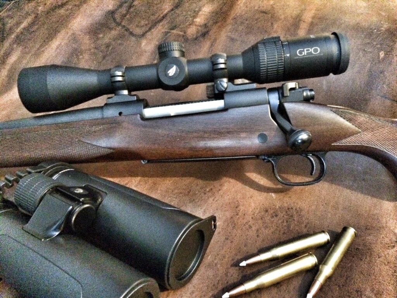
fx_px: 333
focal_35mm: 29
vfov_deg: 48.2
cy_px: 149
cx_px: 198
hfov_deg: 61.7
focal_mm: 4.15
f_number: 2.2
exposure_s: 1/15
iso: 2000
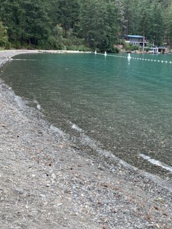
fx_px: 351
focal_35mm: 53
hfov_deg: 27.5
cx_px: 90
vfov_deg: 35.8
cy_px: 78
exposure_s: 1/157
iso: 25
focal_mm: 4.25
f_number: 1.8
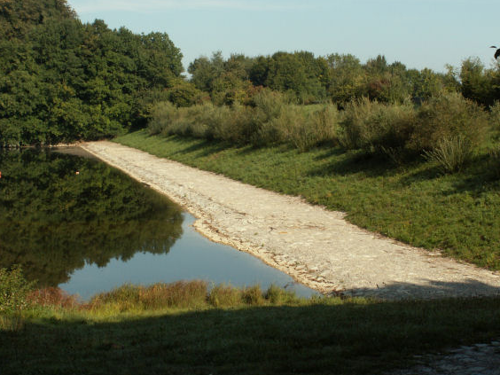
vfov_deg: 22.3
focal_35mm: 66
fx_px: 953
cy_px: 191
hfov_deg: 29.4
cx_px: 262
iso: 50
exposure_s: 1/125
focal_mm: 10.37
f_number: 8
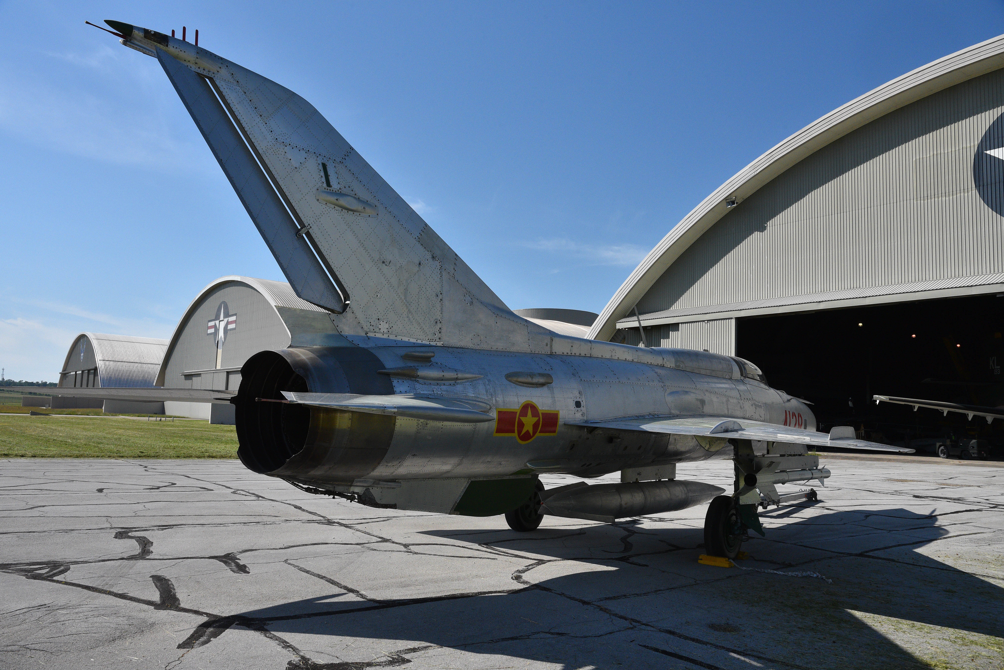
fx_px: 753
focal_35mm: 27
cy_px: 335
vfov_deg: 48.0
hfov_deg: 67.4
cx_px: 502
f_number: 16
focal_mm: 27
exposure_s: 1/1250
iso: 1600
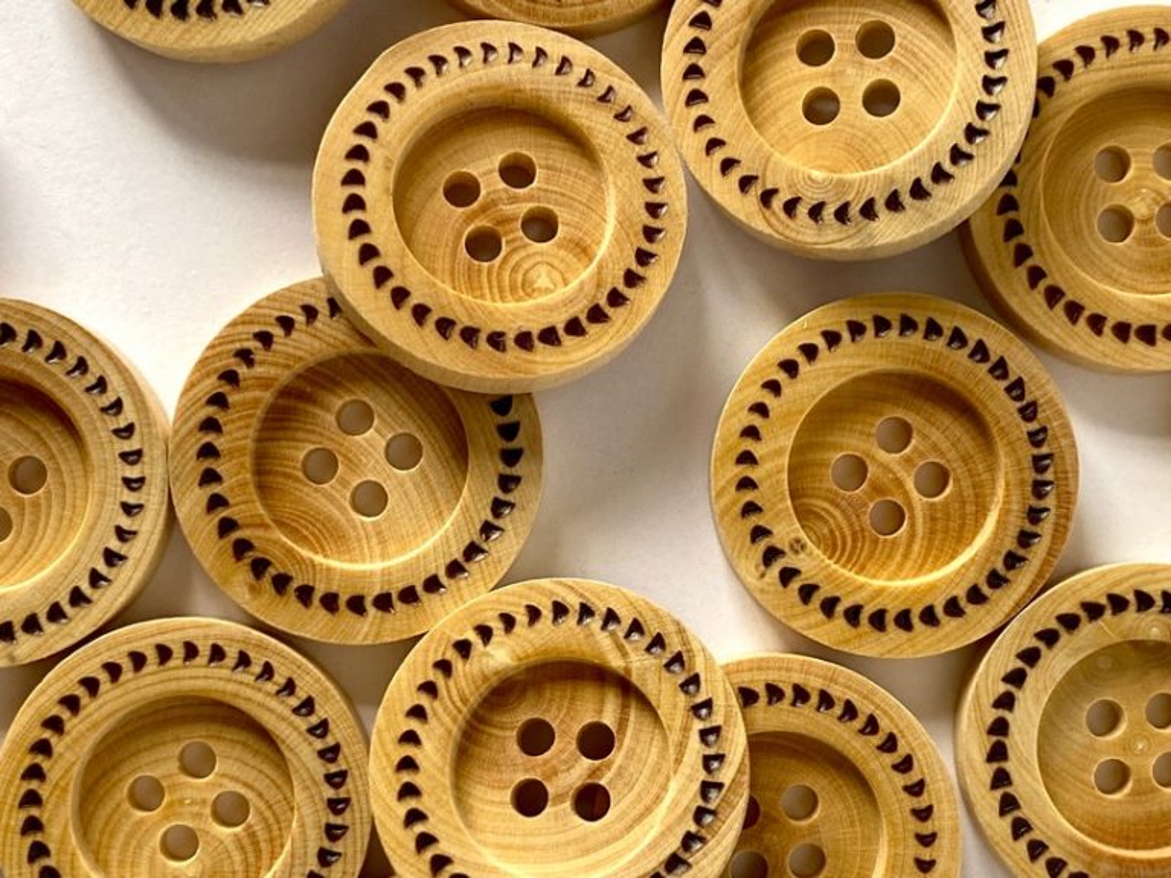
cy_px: 439
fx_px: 880
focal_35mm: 26
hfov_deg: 67.3
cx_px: 586
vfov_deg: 53.1
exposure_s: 1/121
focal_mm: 4.25
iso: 50
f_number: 1.8
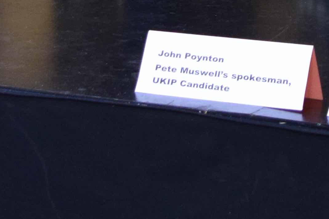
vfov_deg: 7.4
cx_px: 289
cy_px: -229
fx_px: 1625
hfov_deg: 11.5
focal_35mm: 178
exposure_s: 1/15
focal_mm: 21
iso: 1600
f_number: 4.5
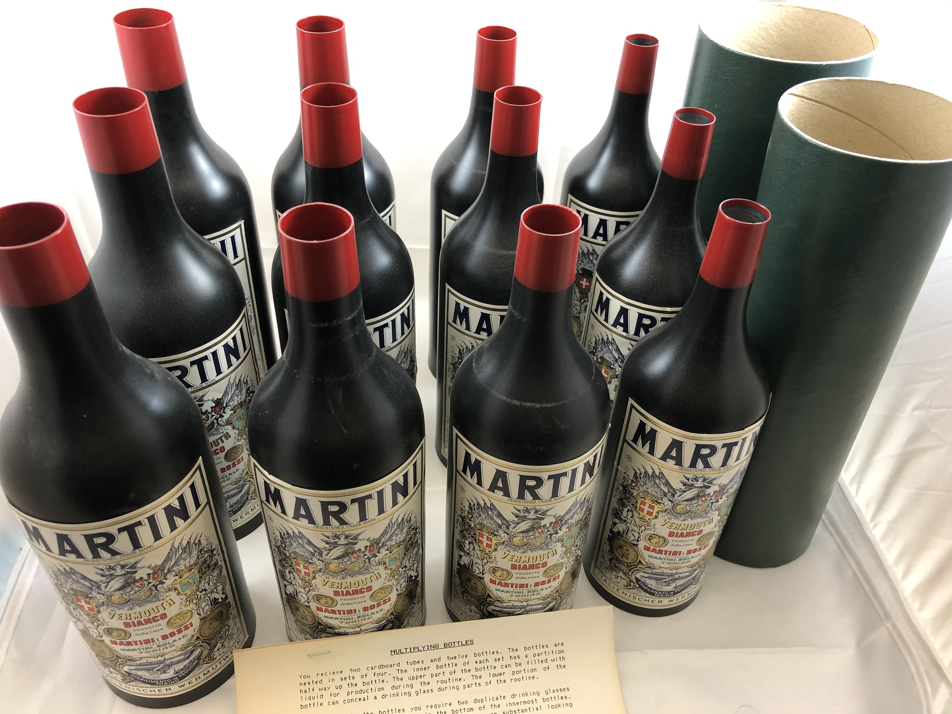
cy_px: 357
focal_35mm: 28
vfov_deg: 49.7
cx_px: 476
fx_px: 770
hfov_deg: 63.4
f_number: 1.8
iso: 40
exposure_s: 1/30
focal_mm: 3.99
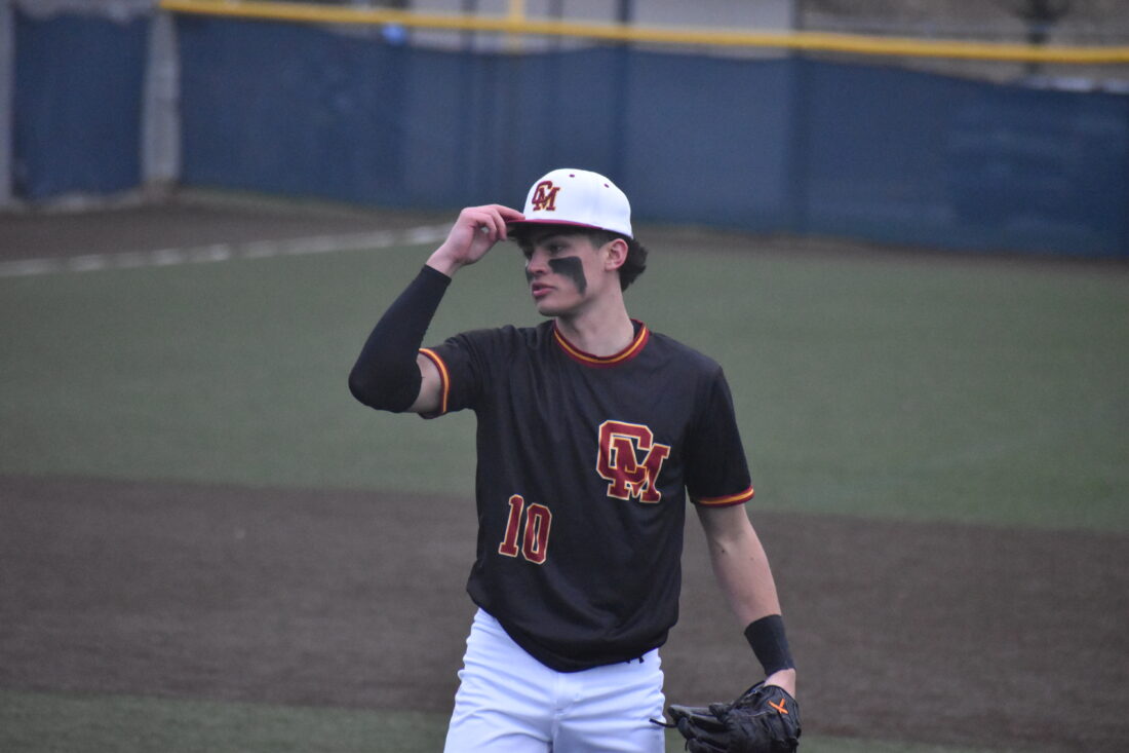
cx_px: 564
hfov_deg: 5.1
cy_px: 376
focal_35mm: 405
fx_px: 12698
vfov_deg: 3.4
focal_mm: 270
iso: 6400
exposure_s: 1/1250
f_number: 6
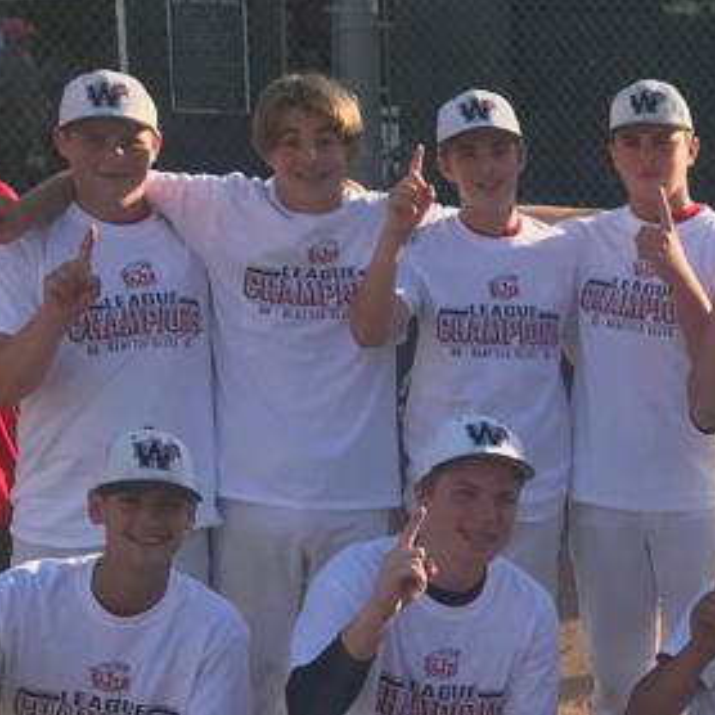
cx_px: 864
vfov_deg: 18.8
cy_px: 633
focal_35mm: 91
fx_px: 2127
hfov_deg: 18.1
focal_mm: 3.99
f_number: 1.8
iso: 20
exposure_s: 1/833
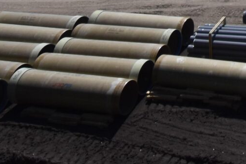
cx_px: 365
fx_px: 519
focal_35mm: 76
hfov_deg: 22.2
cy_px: -160
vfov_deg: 14.8
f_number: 5
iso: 400
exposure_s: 1/4000
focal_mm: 10
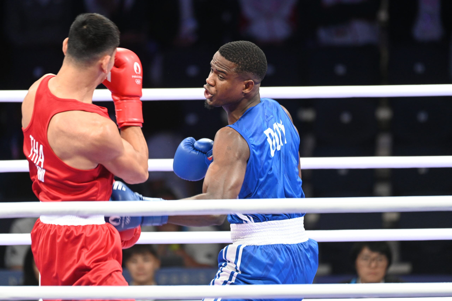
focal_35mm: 500
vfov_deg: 2.7
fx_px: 6273
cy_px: 150
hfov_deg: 4.1
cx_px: 226
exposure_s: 1/400
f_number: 5.6
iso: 3200
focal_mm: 500
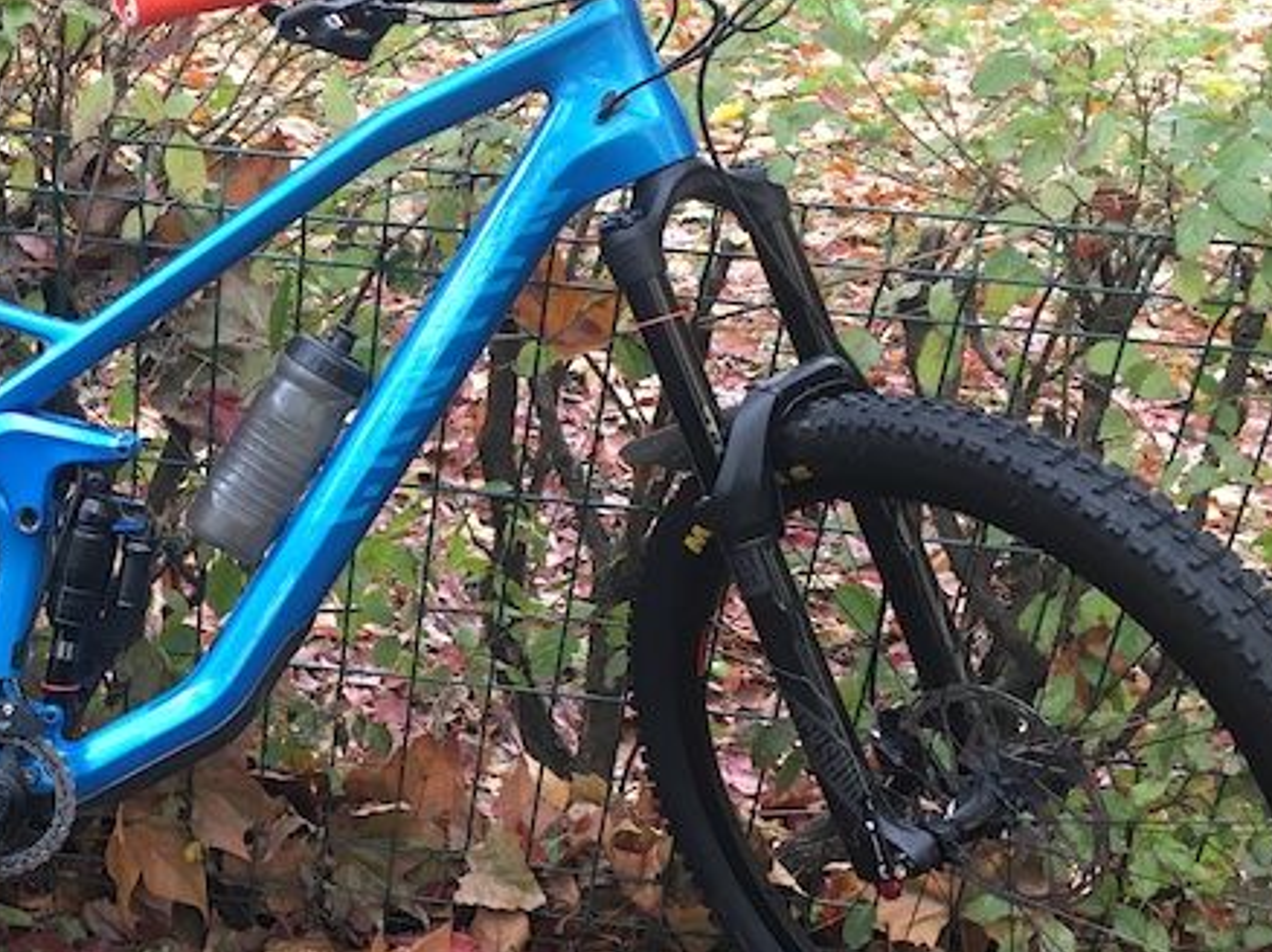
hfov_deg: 35.2
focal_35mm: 53
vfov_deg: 27.4
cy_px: 618
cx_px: 288
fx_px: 1946
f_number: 2.2
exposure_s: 1/33
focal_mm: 4.15
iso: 25
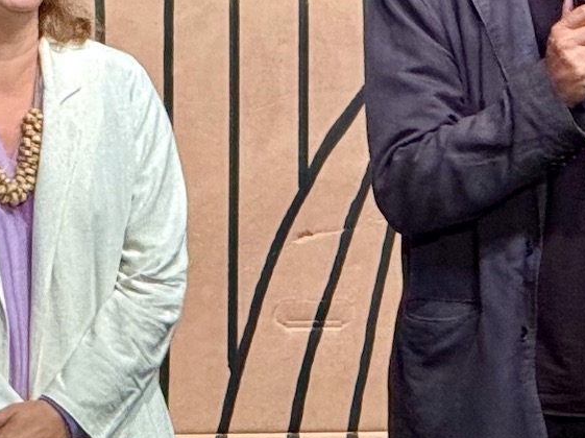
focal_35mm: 274
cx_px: 240
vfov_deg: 5.4
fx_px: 4628
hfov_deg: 7.2
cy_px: 66
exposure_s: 1/100
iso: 250
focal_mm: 15.66
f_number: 2.8
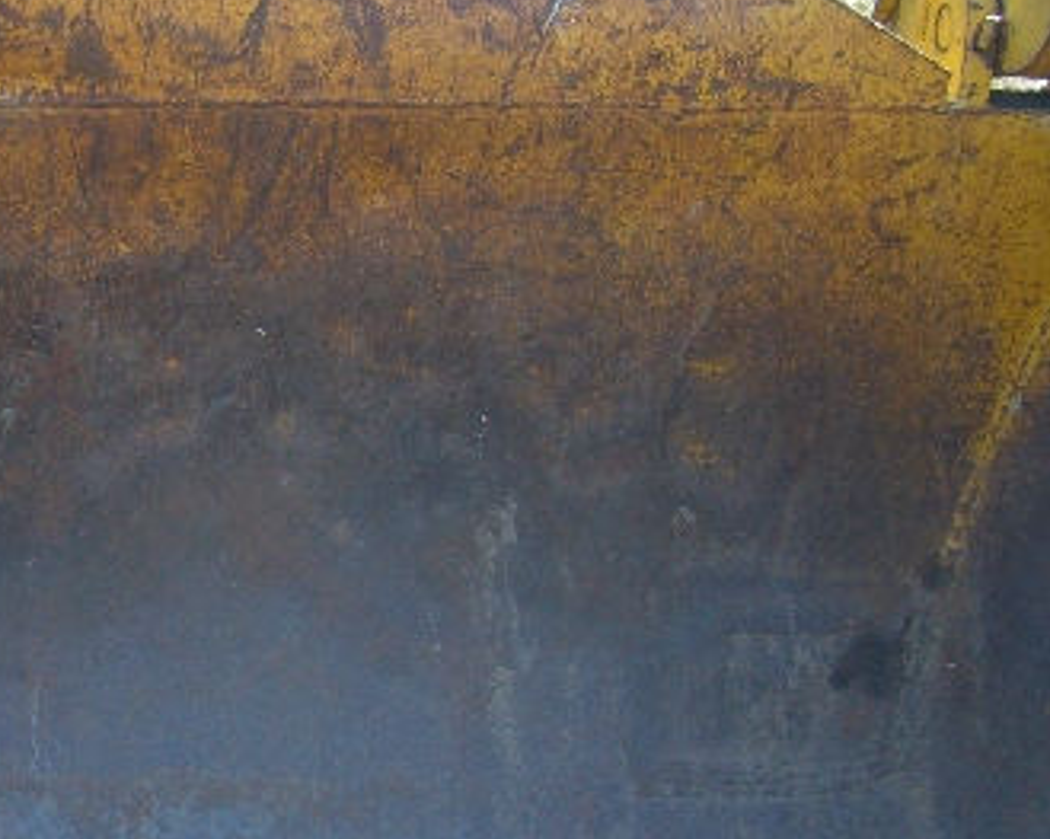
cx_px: -121
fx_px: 2579
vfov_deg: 18.5
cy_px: 472
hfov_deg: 21.7
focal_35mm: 83
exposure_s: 1/250
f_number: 2.8
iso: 80
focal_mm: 5.8
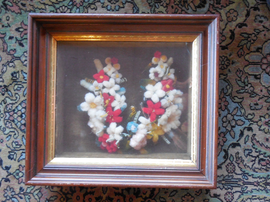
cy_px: 101
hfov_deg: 43.9
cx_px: 135
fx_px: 335
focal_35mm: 43
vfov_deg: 33.6
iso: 800
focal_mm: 7.8
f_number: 3.9
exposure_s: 1/5
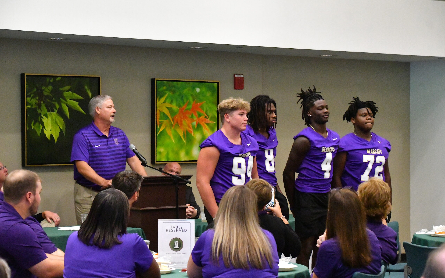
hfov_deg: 10.1
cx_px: 223
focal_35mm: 208
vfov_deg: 6.3
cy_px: 138
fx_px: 2517
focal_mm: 135
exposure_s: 1/200
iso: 16000
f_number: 6.3
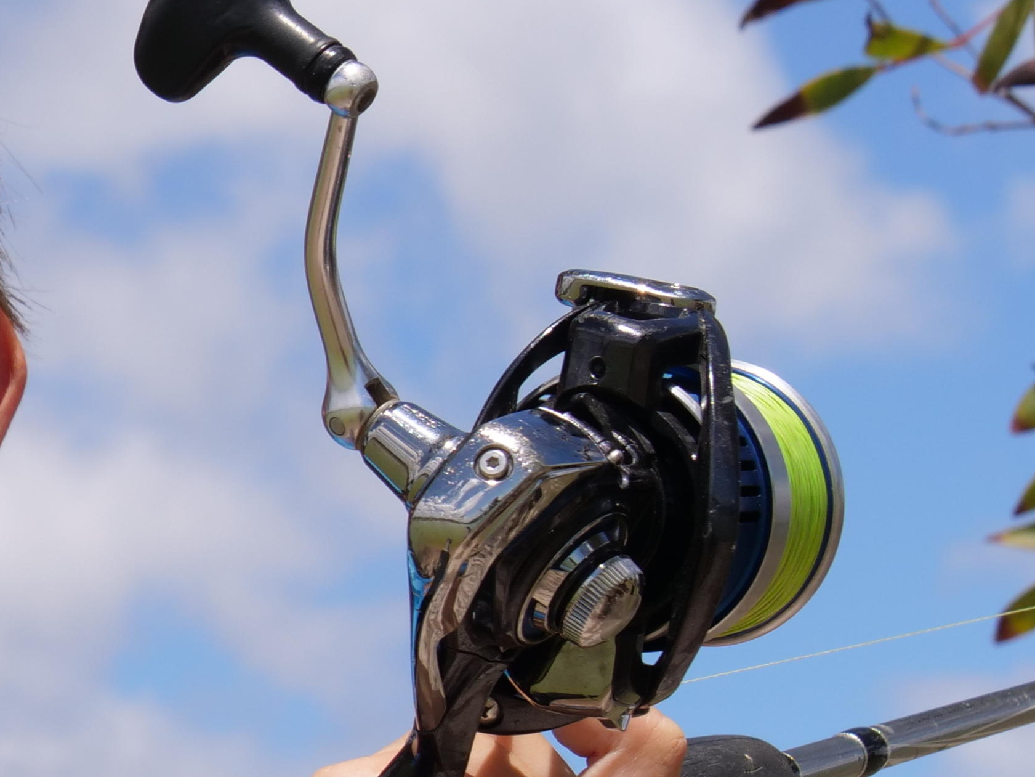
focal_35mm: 238
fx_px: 7117
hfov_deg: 8.2
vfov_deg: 6.2
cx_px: -445
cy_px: 734
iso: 200
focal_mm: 40
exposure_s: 1/500
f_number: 9
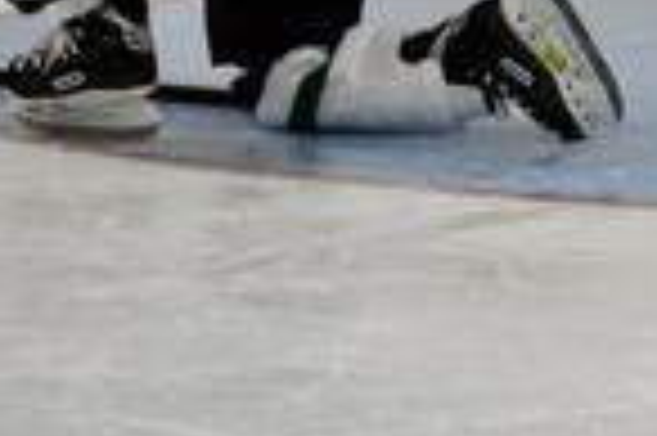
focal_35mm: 691
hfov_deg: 3.0
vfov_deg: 2.0
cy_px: -169
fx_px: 12596
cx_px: 1017
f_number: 4.8
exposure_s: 1/250
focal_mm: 122
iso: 1600
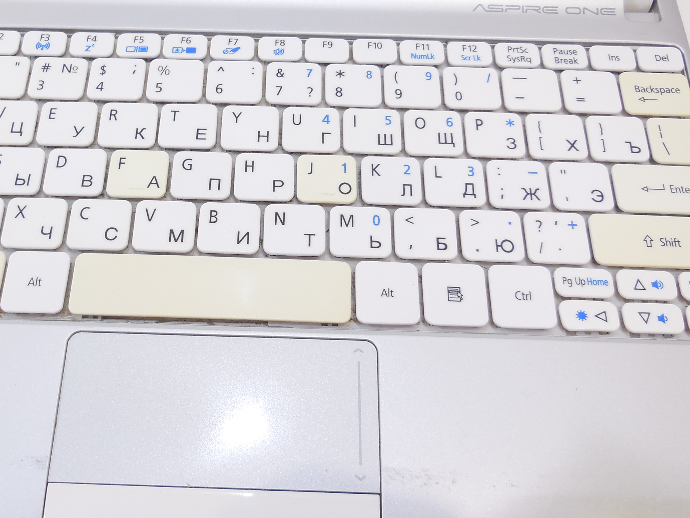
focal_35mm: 41
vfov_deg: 35.1
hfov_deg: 45.5
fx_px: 817
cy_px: 251
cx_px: 269
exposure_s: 1/80
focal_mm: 4.5
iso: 125
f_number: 3.1
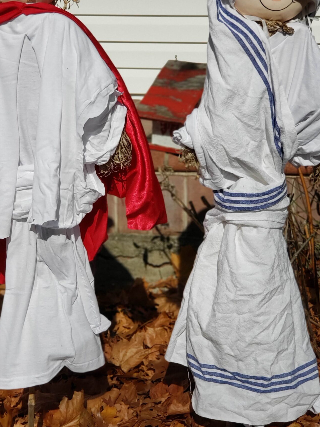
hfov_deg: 18.9
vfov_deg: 25.0
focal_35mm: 78
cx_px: 118
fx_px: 962
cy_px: 177
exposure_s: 1/2234
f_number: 2.4
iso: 32
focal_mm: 6
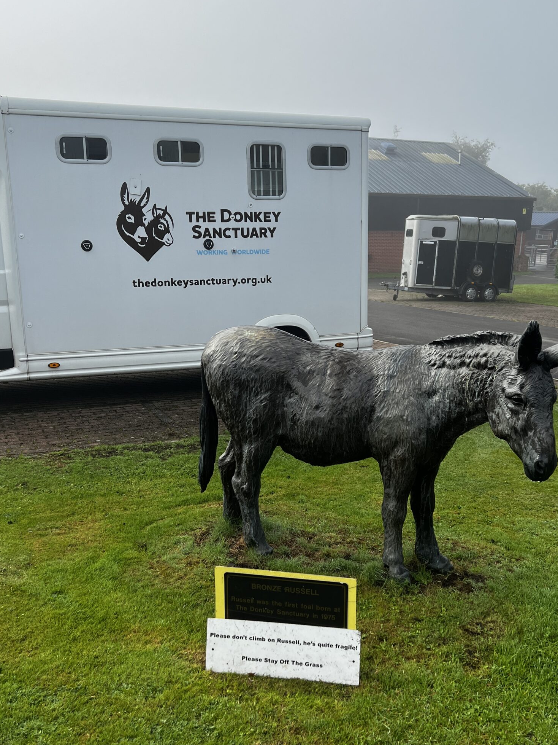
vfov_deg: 54.0
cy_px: 386
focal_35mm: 34
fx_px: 731
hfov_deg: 41.8
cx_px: 282
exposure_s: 1/1972
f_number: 1.5
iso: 50
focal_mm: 5.7
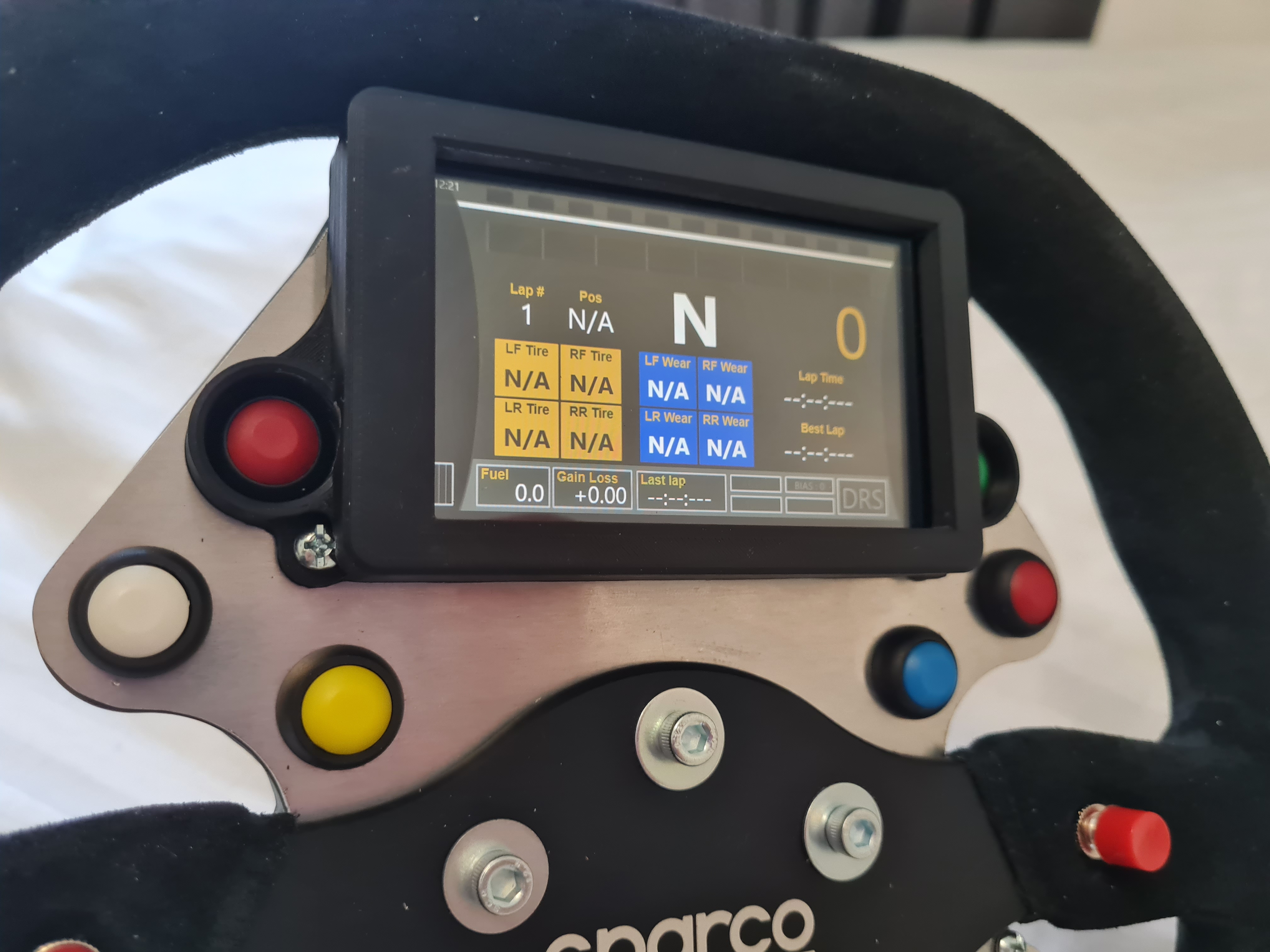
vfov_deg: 53.1
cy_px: 476
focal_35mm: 26
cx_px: 635
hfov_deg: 67.3
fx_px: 954
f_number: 1.8
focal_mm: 5.4
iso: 400
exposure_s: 1/50
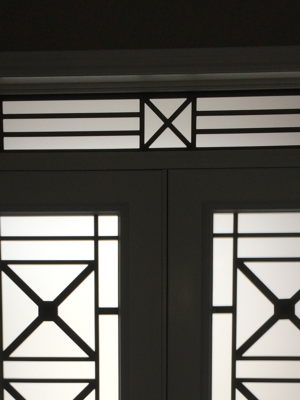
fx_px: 670
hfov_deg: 25.2
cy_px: 355
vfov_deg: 31.8
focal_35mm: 58
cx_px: 151
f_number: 2.2
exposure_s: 1/363
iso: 50
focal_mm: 4.12
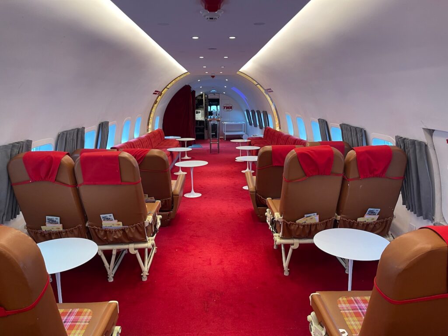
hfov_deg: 67.3
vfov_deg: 53.1
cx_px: 224
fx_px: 336
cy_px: 168
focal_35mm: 26
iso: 160
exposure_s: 1/60
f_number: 1.6
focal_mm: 5.1
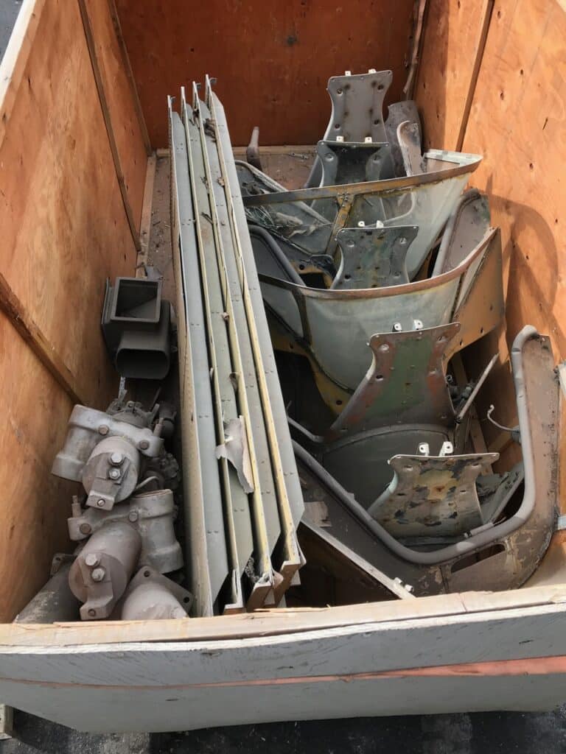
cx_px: 283
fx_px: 610
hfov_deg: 49.7
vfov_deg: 63.4
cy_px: 377
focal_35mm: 28
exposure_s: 1/553
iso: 20
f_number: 1.8
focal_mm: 3.99
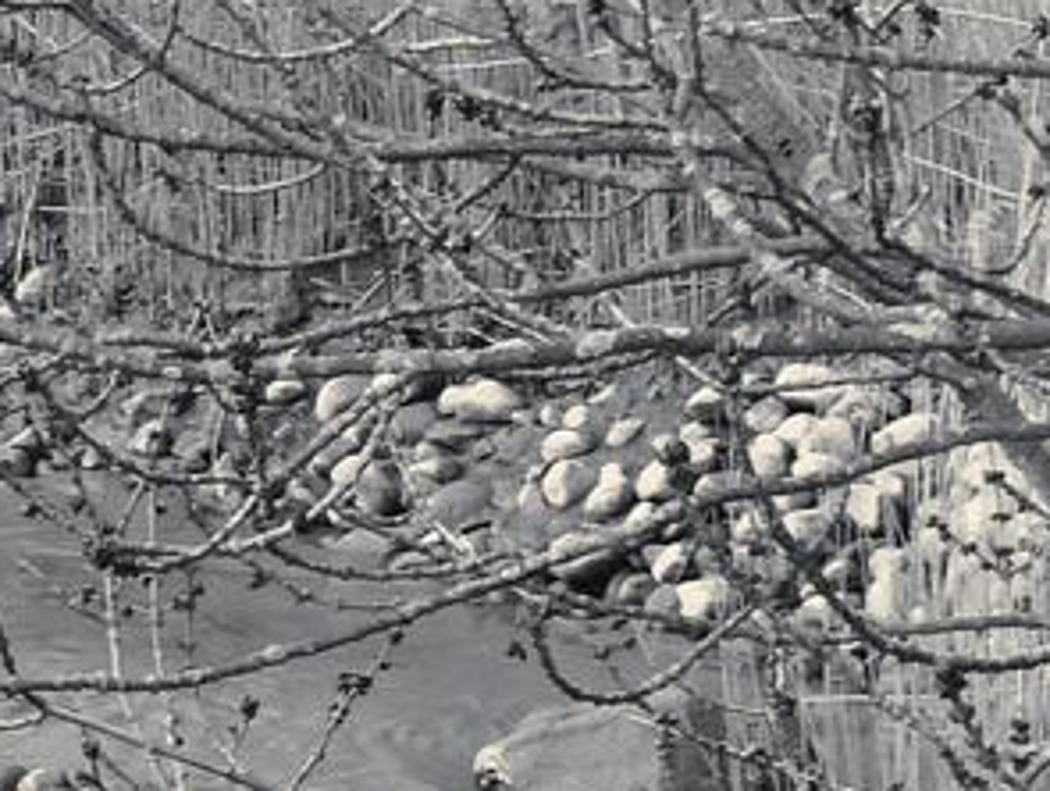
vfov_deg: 4.2
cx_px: -1370
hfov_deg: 5.5
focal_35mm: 351
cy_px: 766
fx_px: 10660
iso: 100
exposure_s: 1/250
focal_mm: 13
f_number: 4
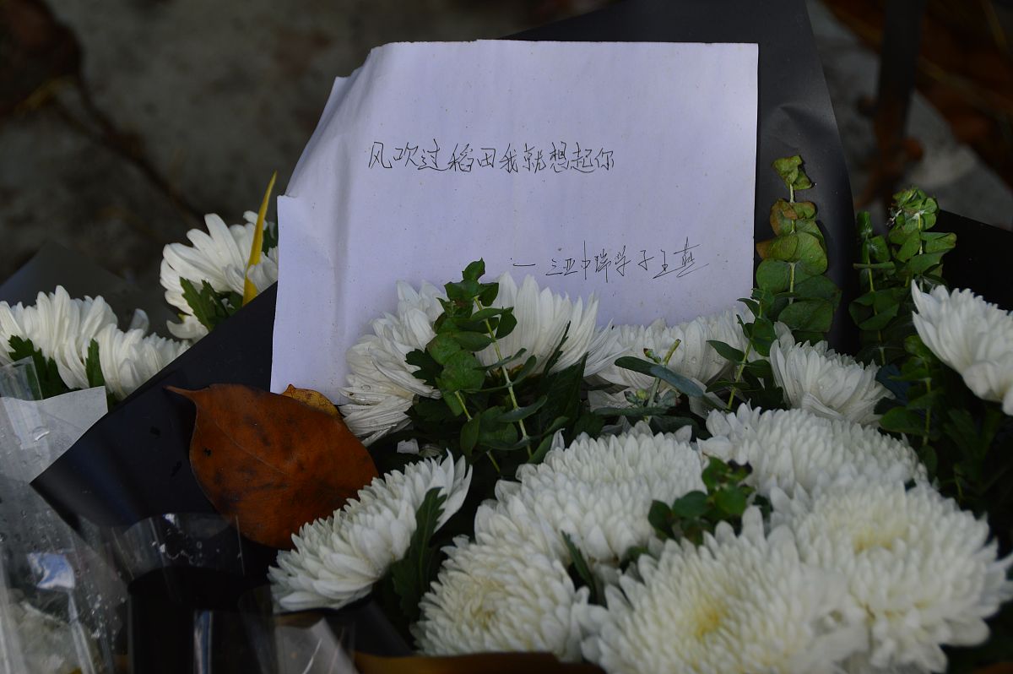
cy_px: 337
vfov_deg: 14.0
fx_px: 2741
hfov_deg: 20.9
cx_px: 506
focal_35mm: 98
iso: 100
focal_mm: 65
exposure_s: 1/320
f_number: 7.1
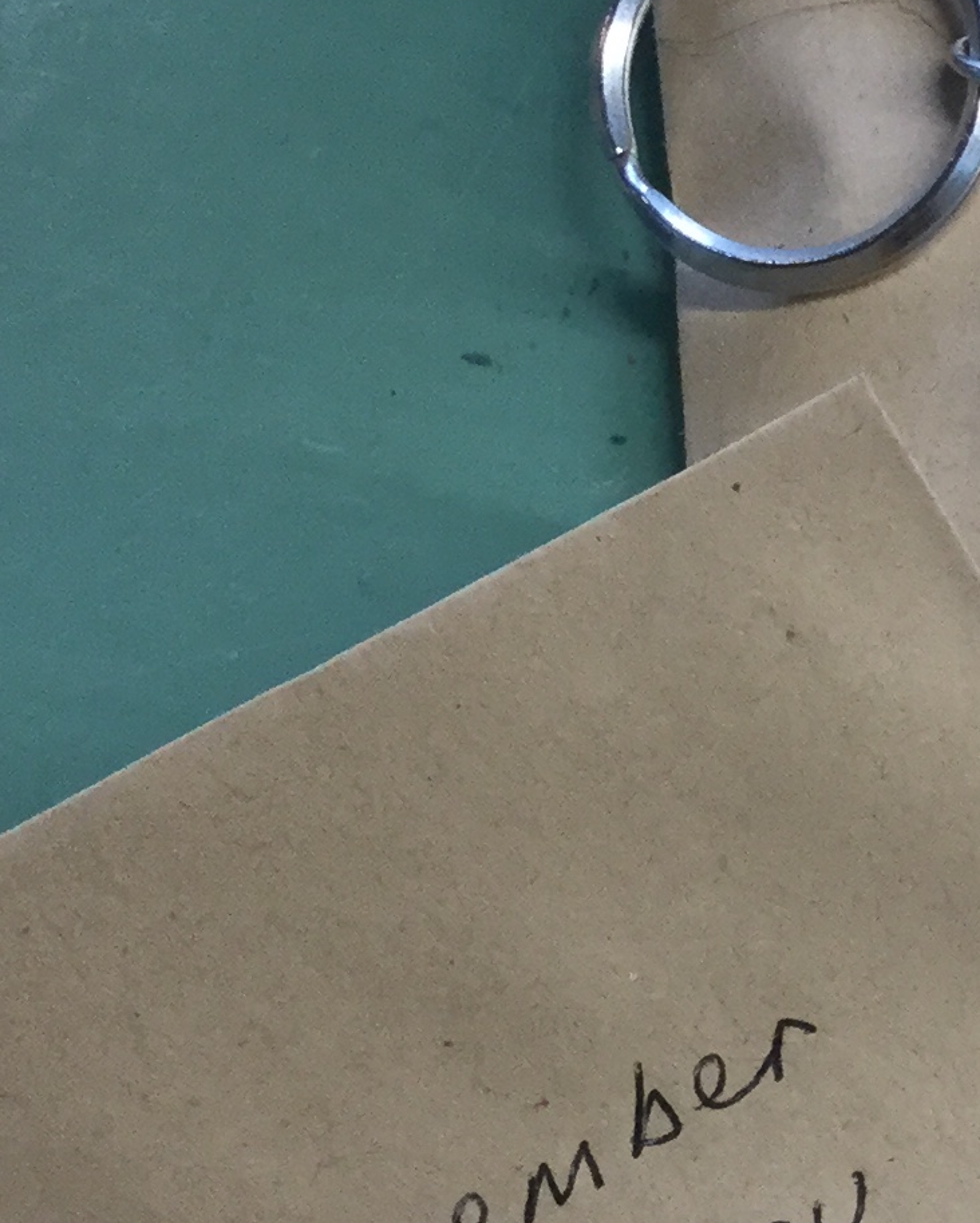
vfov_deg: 17.7
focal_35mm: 108
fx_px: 3913
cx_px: 1542
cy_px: 874
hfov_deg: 13.3
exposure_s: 1/33
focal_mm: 3.3
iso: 80
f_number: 2.4
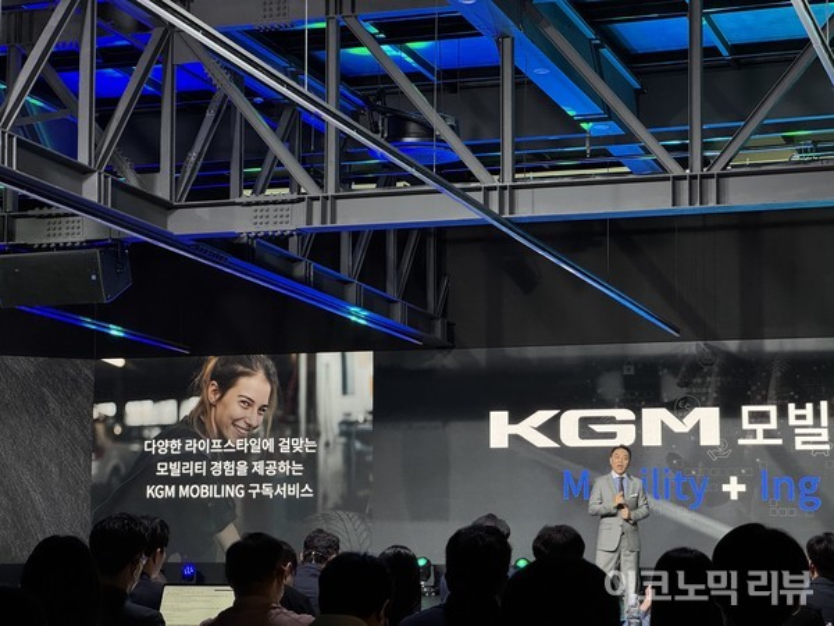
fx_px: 1855
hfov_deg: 25.3
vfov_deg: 19.1
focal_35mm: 77
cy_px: 313
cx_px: 417
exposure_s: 1/40
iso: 500
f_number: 2.8
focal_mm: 9
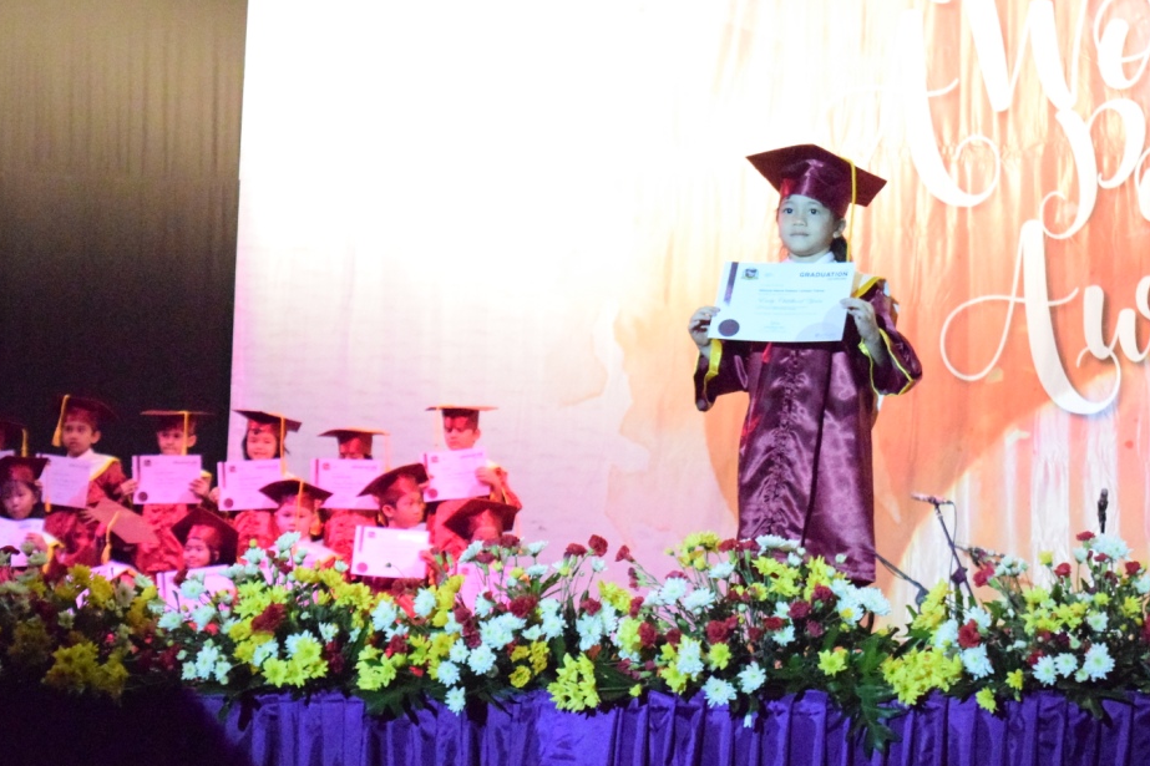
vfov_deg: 14.9
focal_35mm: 92
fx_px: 2924
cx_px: 624
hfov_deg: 22.2
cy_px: 383
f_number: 5.6
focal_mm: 55
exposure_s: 1/320
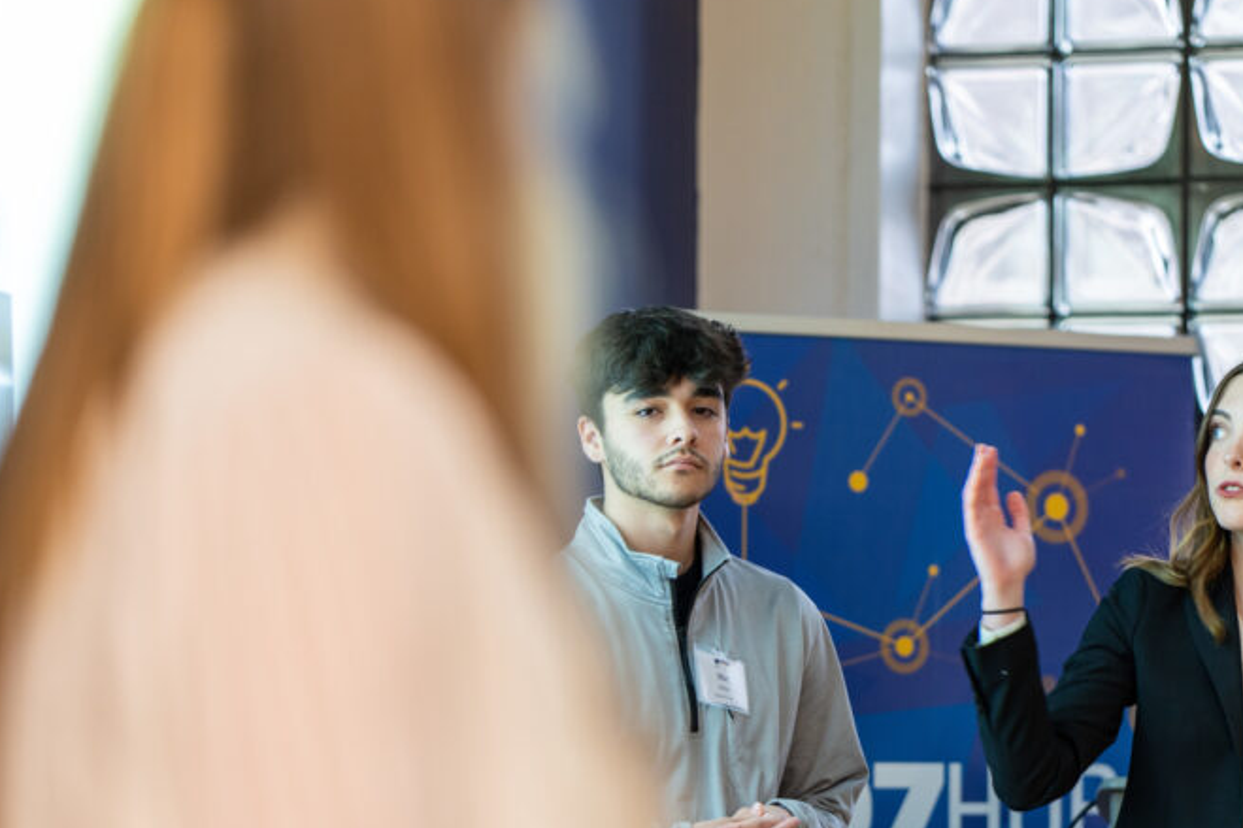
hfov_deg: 15.5
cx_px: 756
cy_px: 615
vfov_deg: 10.4
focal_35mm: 132
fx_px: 4556
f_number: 1.6
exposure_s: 1/100
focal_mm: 85
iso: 320
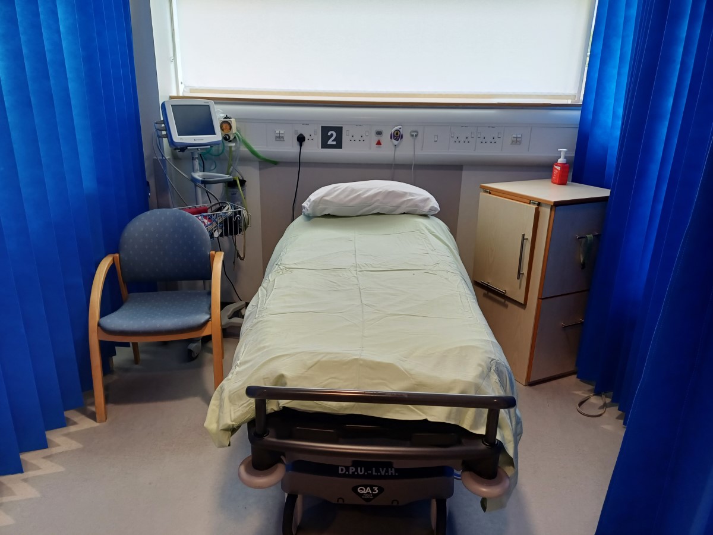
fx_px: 515
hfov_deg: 69.4
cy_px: 268
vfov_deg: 54.9
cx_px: 356
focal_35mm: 25
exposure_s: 1/100
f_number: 1.8
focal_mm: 4.65
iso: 80
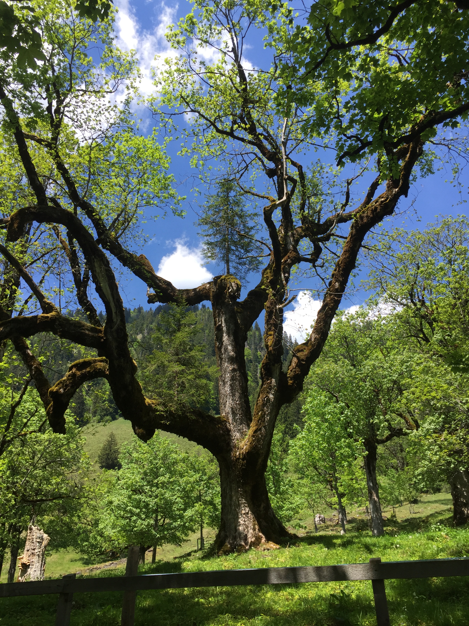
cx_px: 234
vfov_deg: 61.7
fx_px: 524
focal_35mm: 29
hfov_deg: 48.2
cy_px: 313
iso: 32
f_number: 2.2
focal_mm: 4.15
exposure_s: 1/1068
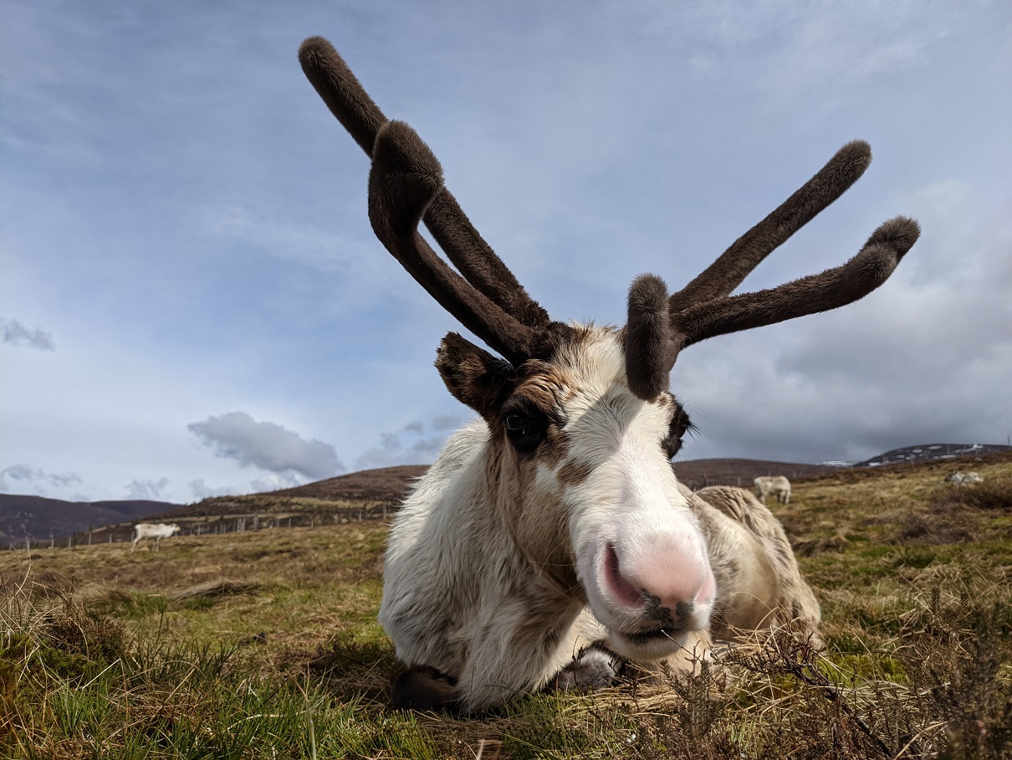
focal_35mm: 27
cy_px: 380
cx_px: 506
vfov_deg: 51.4
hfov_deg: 65.3
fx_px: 790
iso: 66
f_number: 1.73
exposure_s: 1/5882
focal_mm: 4.38
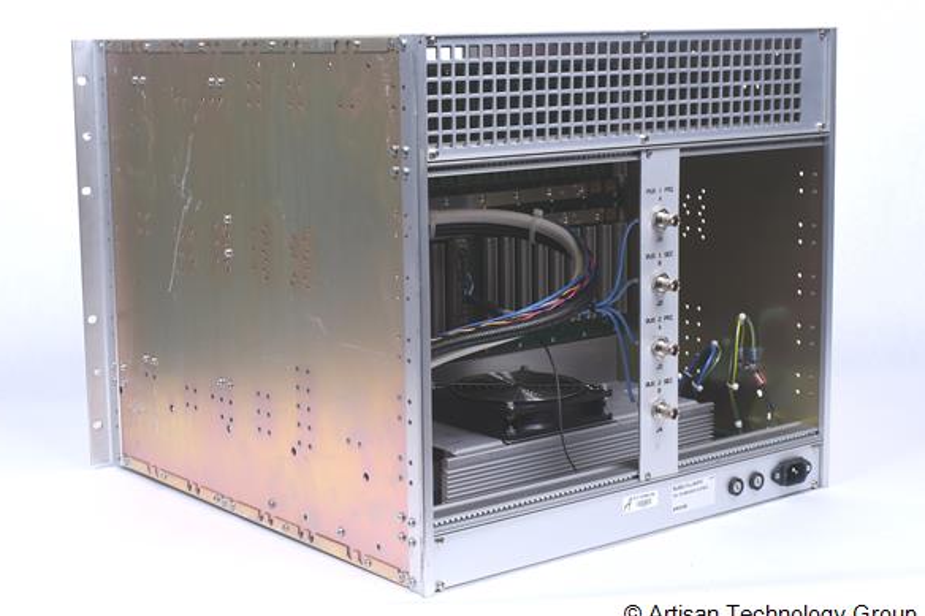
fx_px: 950
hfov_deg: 51.9
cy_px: 314
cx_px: 456
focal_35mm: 37
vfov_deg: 35.9
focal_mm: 24
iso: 100
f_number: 11
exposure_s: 1/250
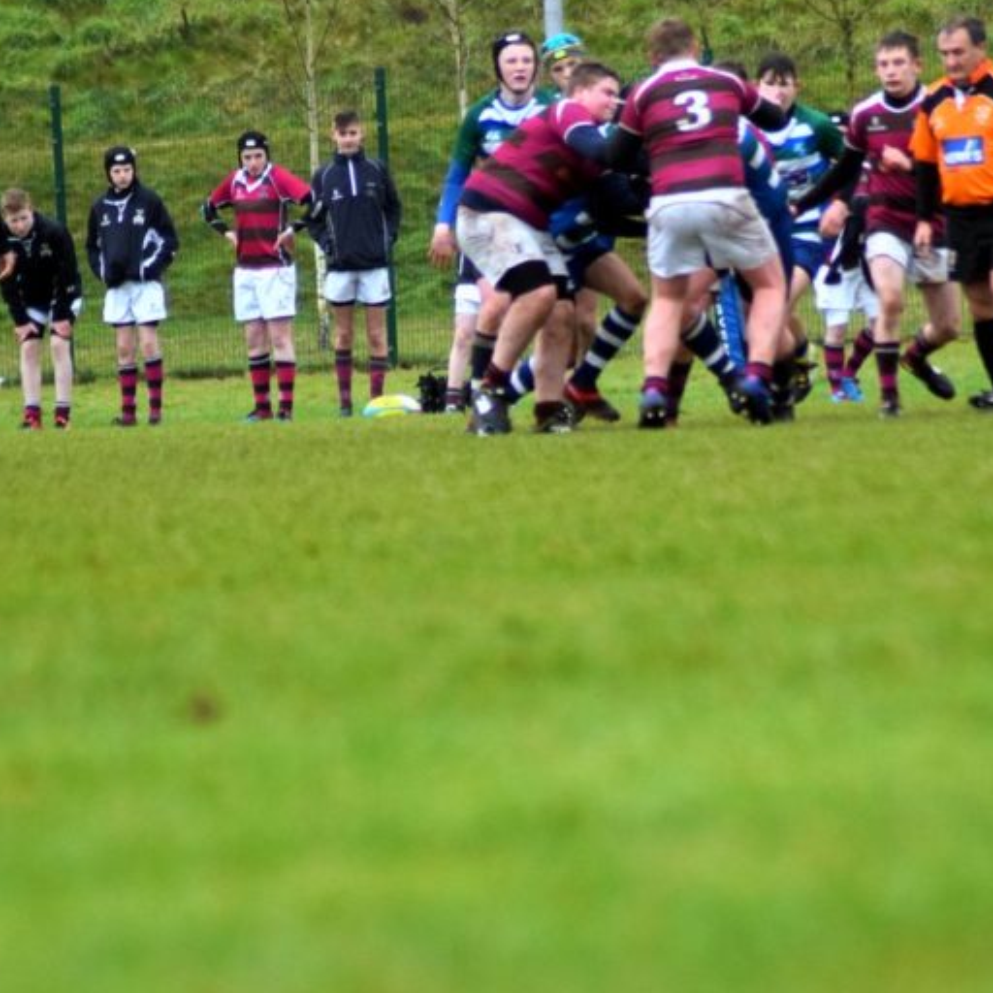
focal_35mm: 510
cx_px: 559
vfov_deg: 3.4
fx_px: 16552
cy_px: 389
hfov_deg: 3.4
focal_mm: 200
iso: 1250
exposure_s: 1/500
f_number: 4.8
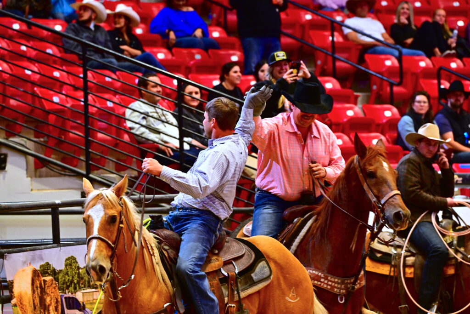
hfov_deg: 10.3
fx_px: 2611
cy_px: 157
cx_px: 235
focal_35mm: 200
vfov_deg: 6.9
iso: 2500
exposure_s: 1/200
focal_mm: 200
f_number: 5.6
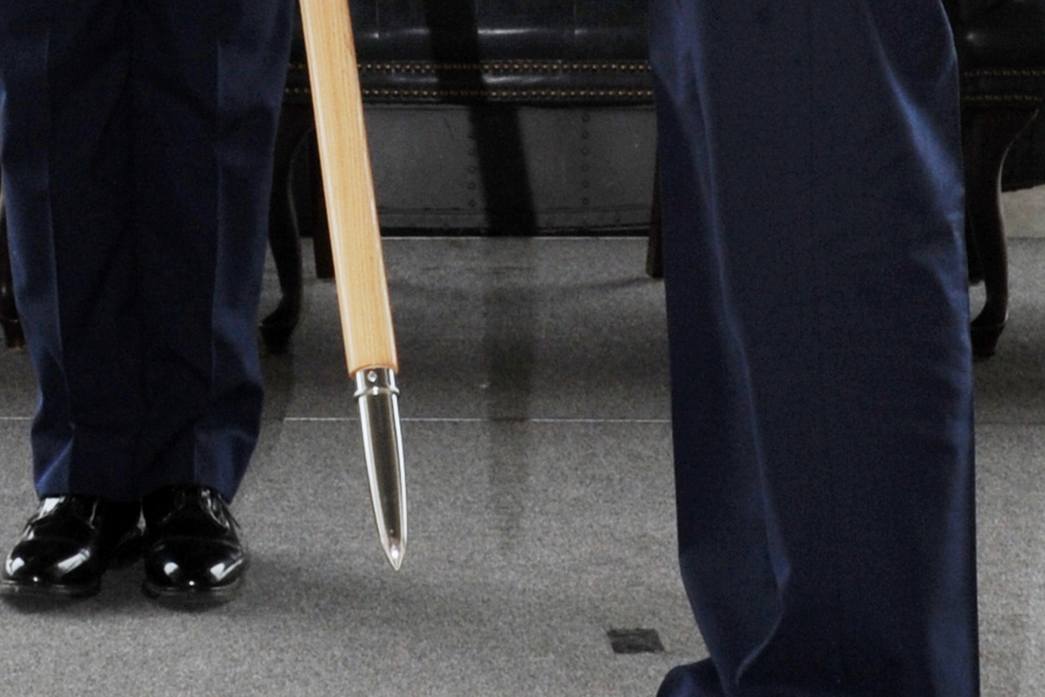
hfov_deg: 20.6
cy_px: -419
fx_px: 2845
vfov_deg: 13.0
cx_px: 228
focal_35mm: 98
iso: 800
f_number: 16
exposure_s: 1/200
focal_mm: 35
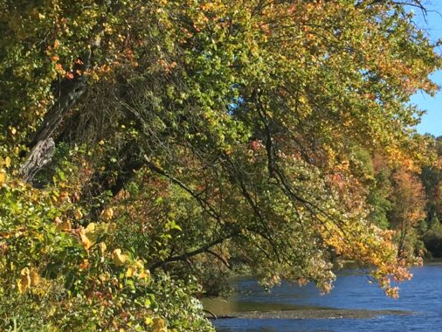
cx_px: 343
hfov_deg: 22.0
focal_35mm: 88
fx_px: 1124
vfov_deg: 16.7
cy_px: 249
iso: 32
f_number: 2.2
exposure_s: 1/1199
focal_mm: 4.15
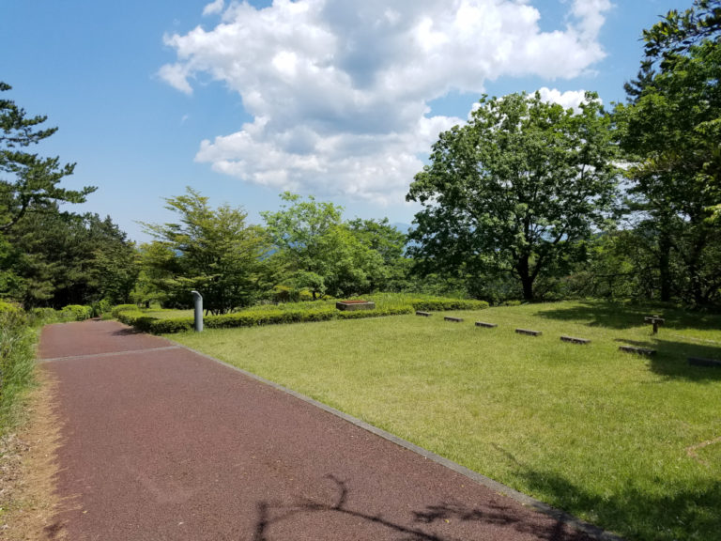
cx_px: 360
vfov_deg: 53.1
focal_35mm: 26
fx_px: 542
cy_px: 270
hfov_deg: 67.3
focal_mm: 4.2
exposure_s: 1/2856
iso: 50
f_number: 1.7
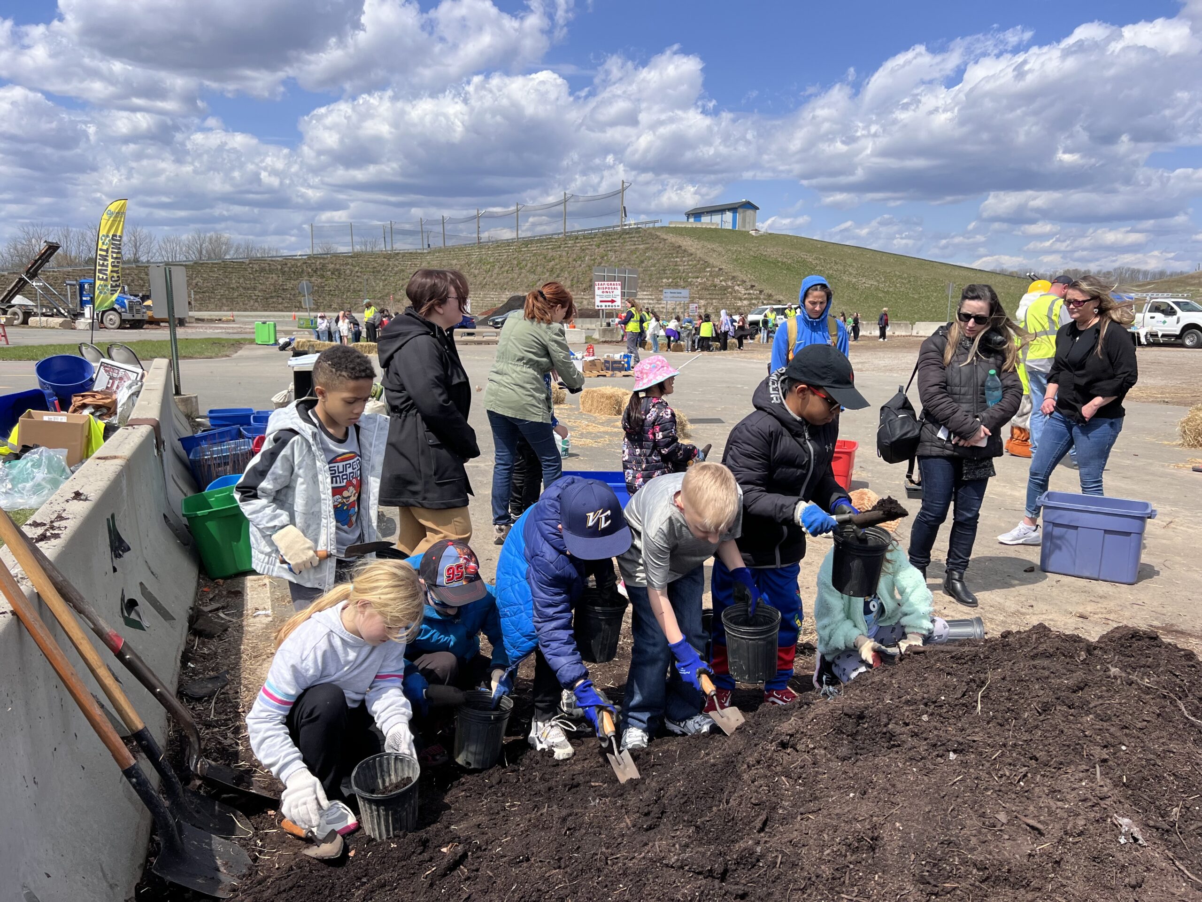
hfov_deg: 67.3
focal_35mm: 26
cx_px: 601
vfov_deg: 53.1
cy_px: 451
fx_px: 903
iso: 50
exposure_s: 1/4115
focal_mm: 5.7
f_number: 1.5
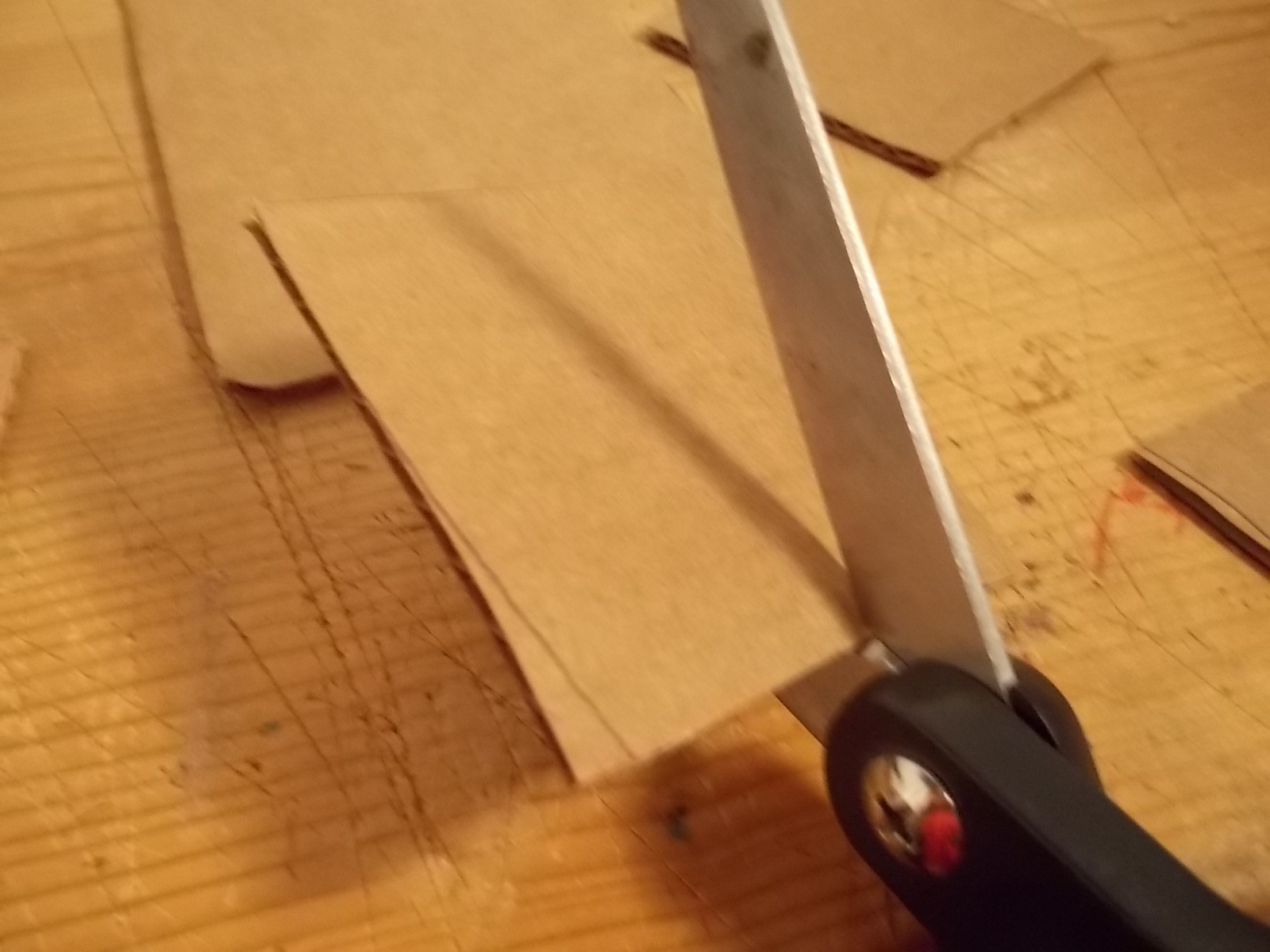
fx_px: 1064
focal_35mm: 29
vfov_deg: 48.2
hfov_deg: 61.7
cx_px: 635
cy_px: 476
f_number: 3.3
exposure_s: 1/30
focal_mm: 4.1
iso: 400
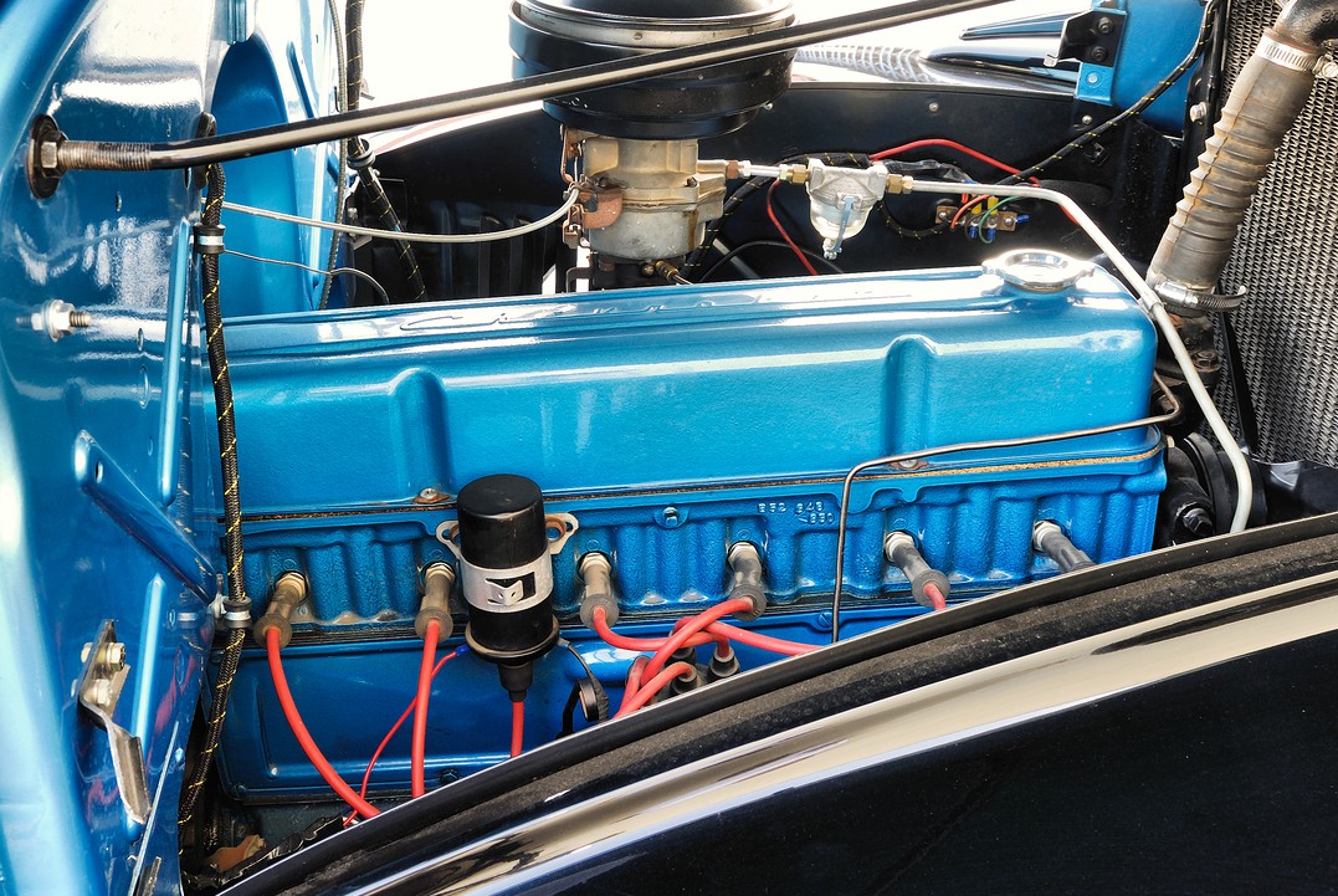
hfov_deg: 49.3
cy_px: 390
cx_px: 562
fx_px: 1451
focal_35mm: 39
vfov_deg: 34.3
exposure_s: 1.3
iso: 100
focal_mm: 20
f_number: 9
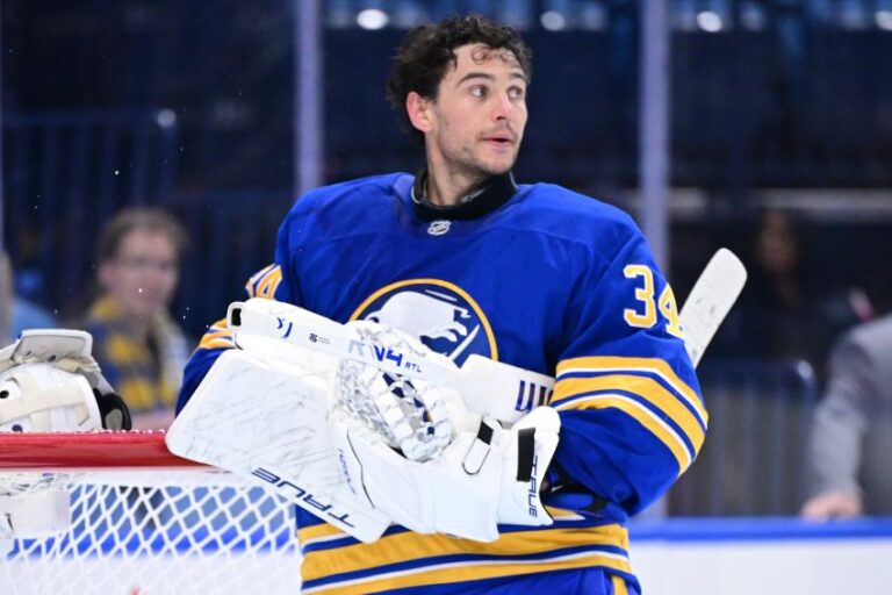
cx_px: 446
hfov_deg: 10.3
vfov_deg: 6.9
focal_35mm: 200
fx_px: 4955
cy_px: 298
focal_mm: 200
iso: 4000
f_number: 2.8
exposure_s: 1/1600
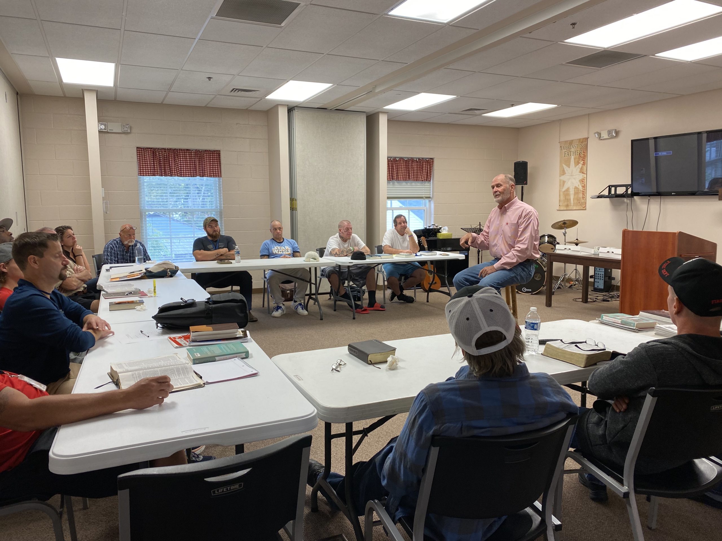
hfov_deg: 67.3
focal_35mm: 26
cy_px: 270
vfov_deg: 53.1
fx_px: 542
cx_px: 361
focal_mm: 4.25
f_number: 1.8
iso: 64
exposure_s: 1/60
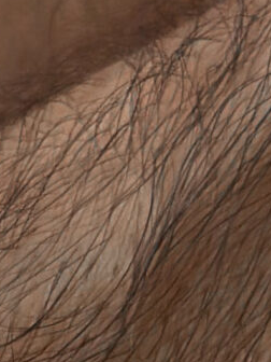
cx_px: -395
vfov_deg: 5.2
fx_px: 3820
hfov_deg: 4.0
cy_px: 970
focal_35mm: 366
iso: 80
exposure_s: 1/950
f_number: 1.8
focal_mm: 6.86
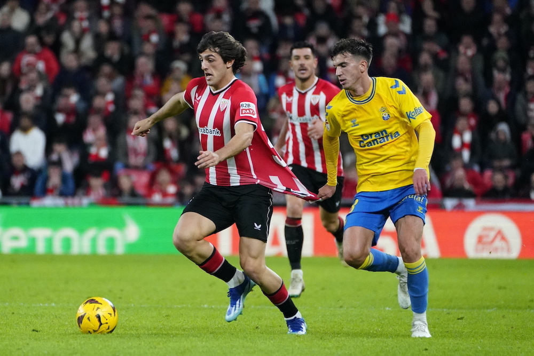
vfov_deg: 3.4
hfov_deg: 5.2
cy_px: 178
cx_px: 267
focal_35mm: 400
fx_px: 5934
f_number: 5.6
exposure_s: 1/1000
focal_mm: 400
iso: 8000
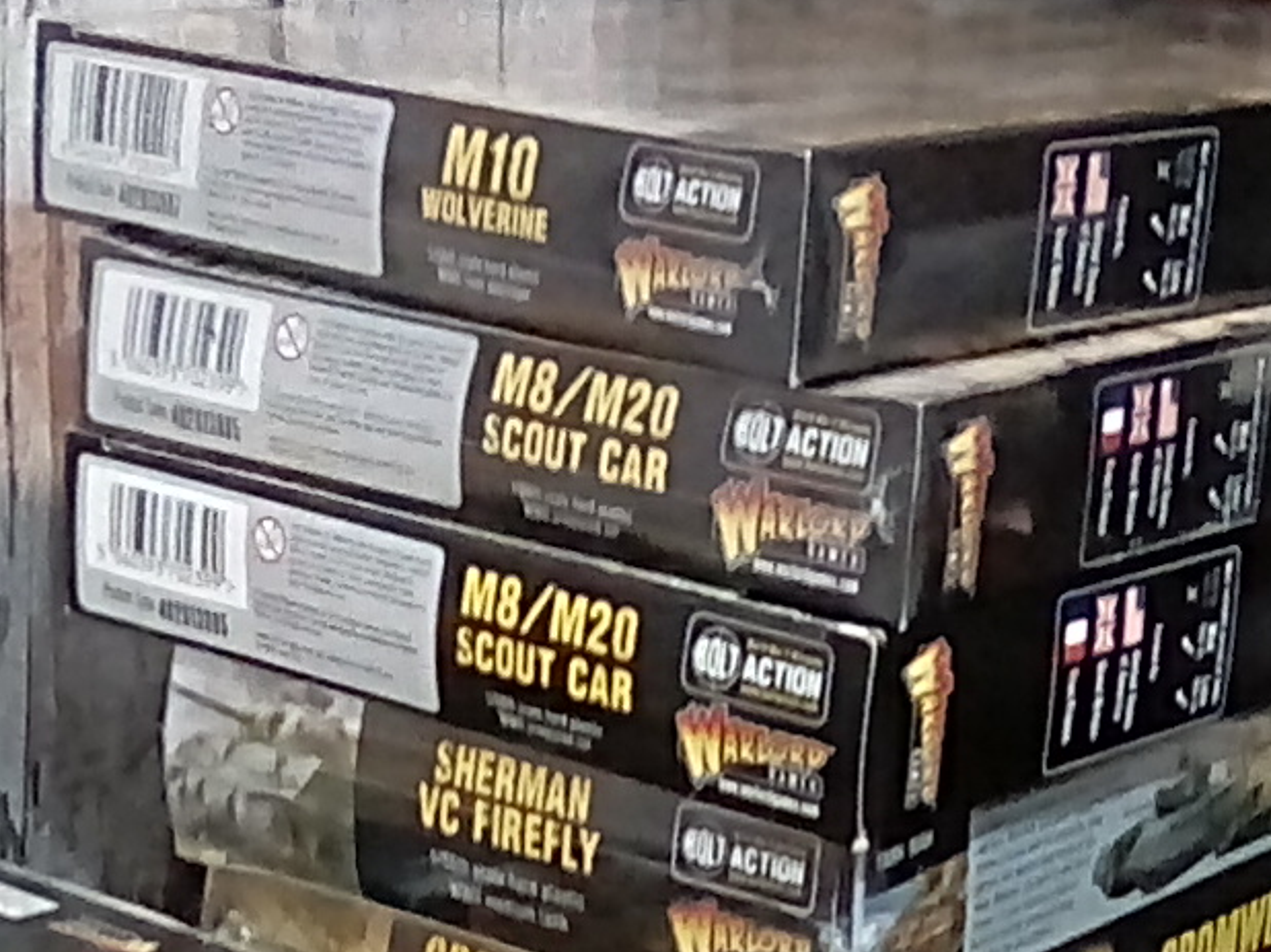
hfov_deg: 19.4
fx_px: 3707
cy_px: 1106
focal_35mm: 101
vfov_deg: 14.2
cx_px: 444
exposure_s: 1/5
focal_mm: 3.5
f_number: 2.8
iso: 250
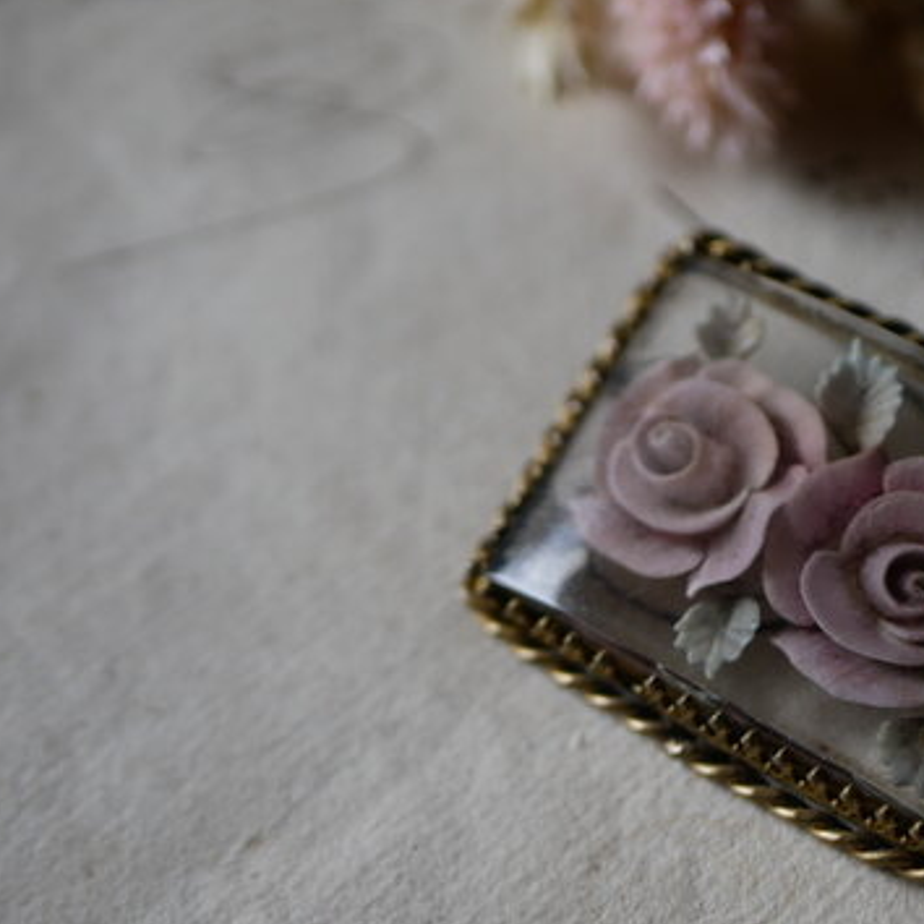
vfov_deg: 21.6
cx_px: 793
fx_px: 2416
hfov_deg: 21.3
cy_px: 485
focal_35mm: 80
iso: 200
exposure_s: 1/160
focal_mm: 25
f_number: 2.2
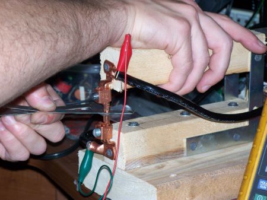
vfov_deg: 10.8
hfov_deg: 14.4
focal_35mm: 137
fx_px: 1056
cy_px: 100
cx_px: 134
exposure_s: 1/125
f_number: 4.4
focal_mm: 28.83
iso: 64
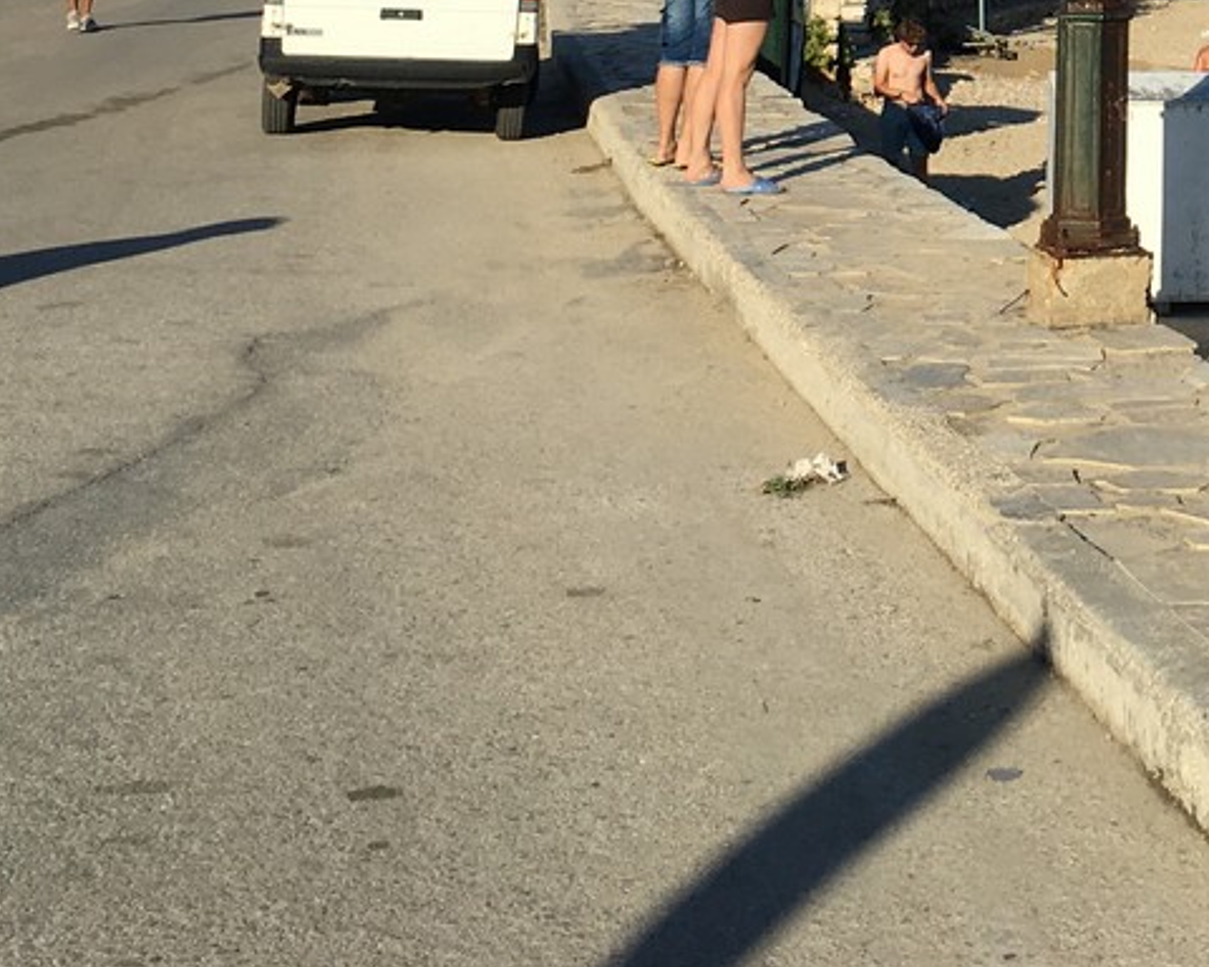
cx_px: 1345
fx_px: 3041
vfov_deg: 17.0
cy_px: -312
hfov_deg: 21.3
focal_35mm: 85
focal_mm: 4.15
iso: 25
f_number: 2.2
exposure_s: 1/1832
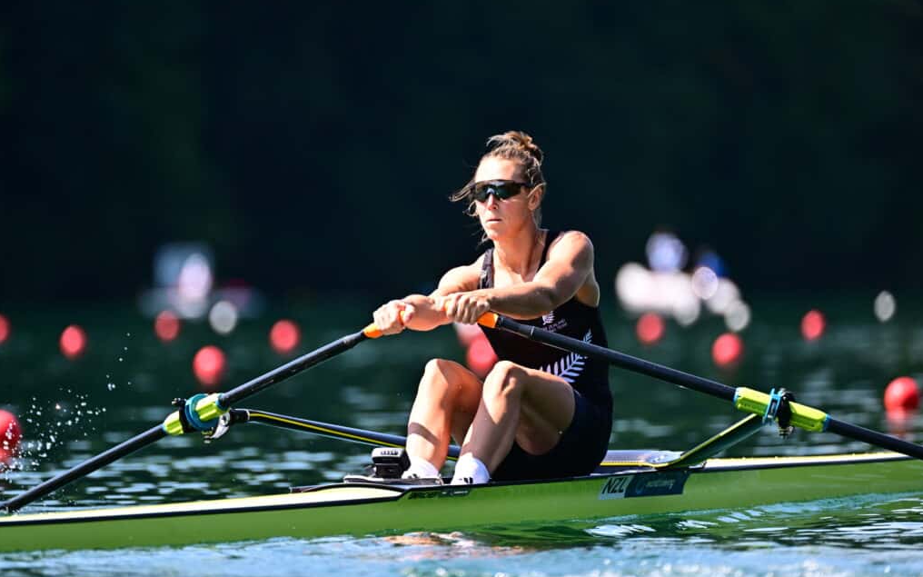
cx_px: 462
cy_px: 301
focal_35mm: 411
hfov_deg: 5.1
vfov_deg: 3.2
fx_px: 10339
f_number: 4
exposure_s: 1/1600
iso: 560
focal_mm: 400
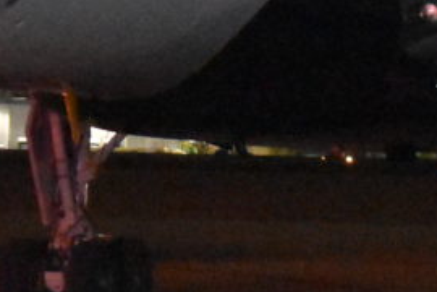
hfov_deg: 6.9
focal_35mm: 299
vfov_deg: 4.6
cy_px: 11
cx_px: 21
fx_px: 3627
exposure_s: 1/40
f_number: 4.5
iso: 12800
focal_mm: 35
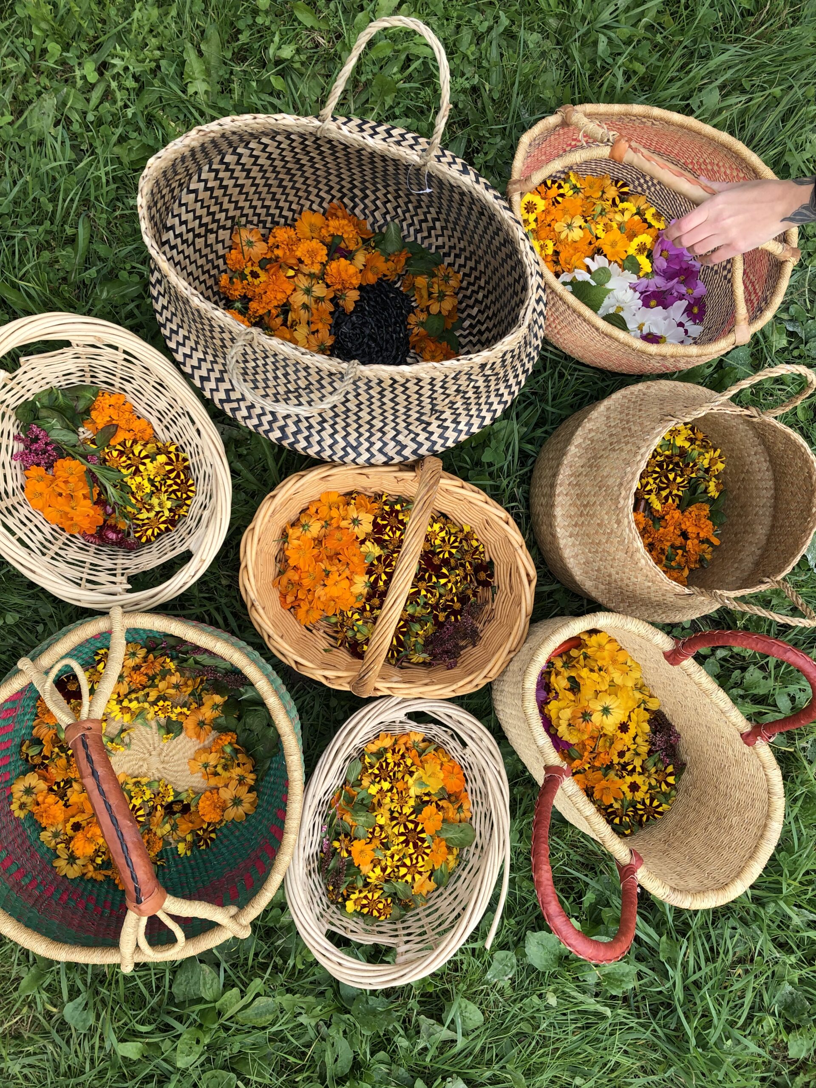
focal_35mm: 28
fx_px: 880
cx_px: 408
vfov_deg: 63.4
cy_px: 544
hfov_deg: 49.7
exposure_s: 1/389
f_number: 1.8
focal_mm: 3.99
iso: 20
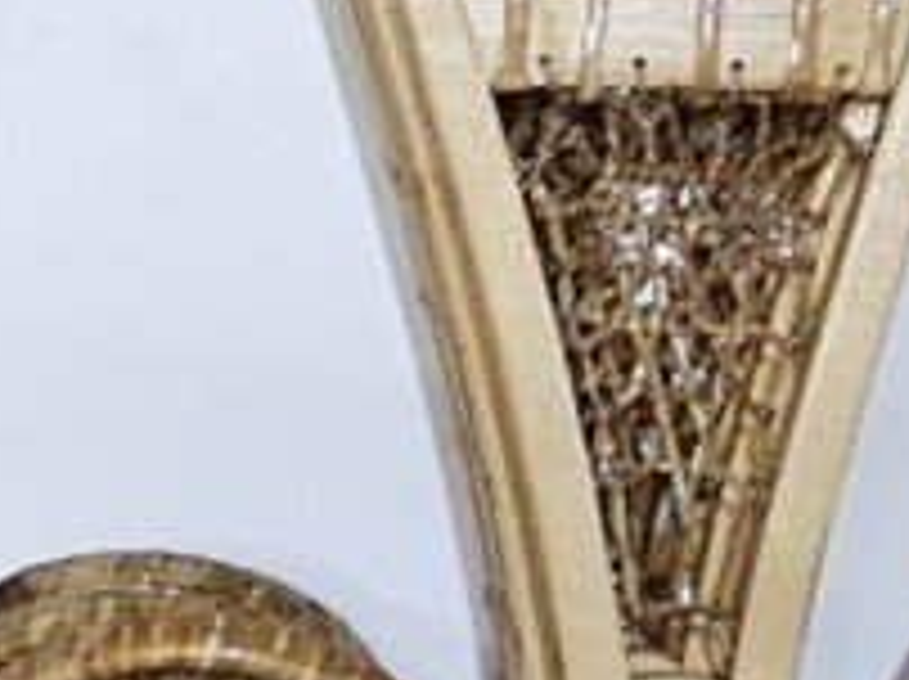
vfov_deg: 14.9
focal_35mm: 99
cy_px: 410
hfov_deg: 18.3
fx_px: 2597
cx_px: -324
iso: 640
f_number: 2.2
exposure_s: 1/24
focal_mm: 2.2
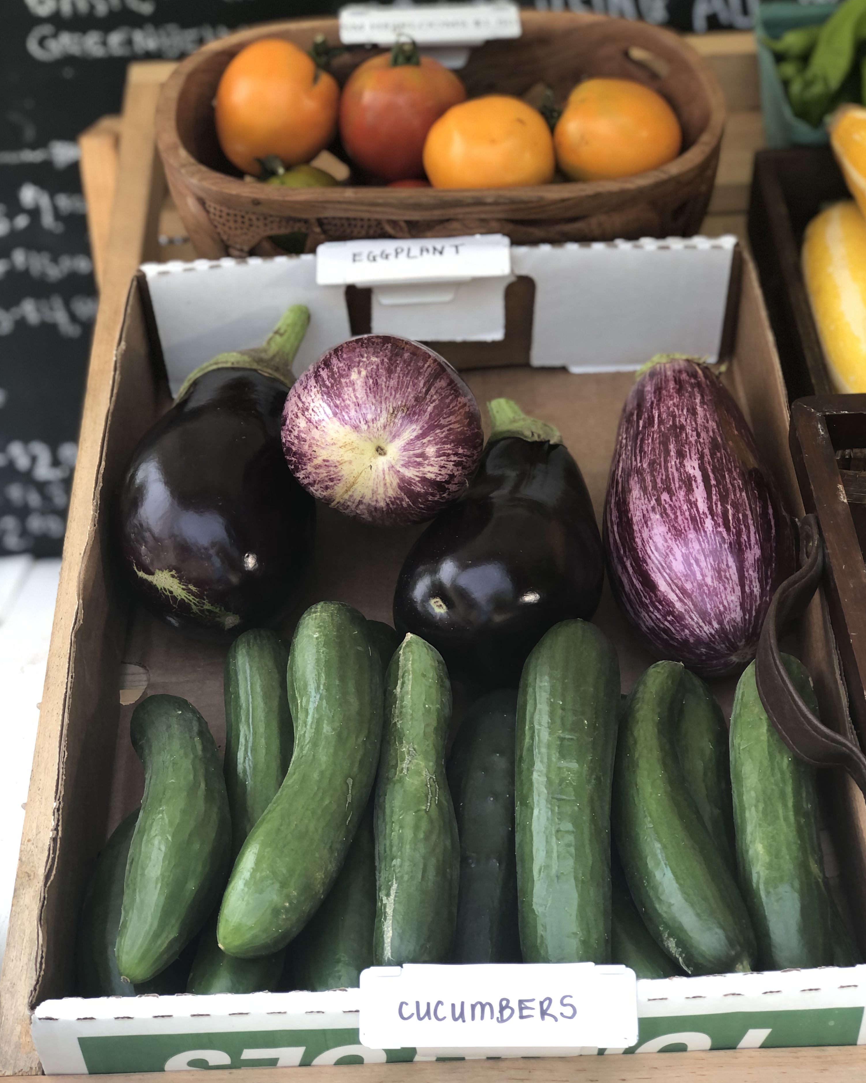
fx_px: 1922
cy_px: 500
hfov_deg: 25.4
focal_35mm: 60
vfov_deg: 31.4
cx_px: 437
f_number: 2.8
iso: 25
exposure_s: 1/60
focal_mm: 6.6
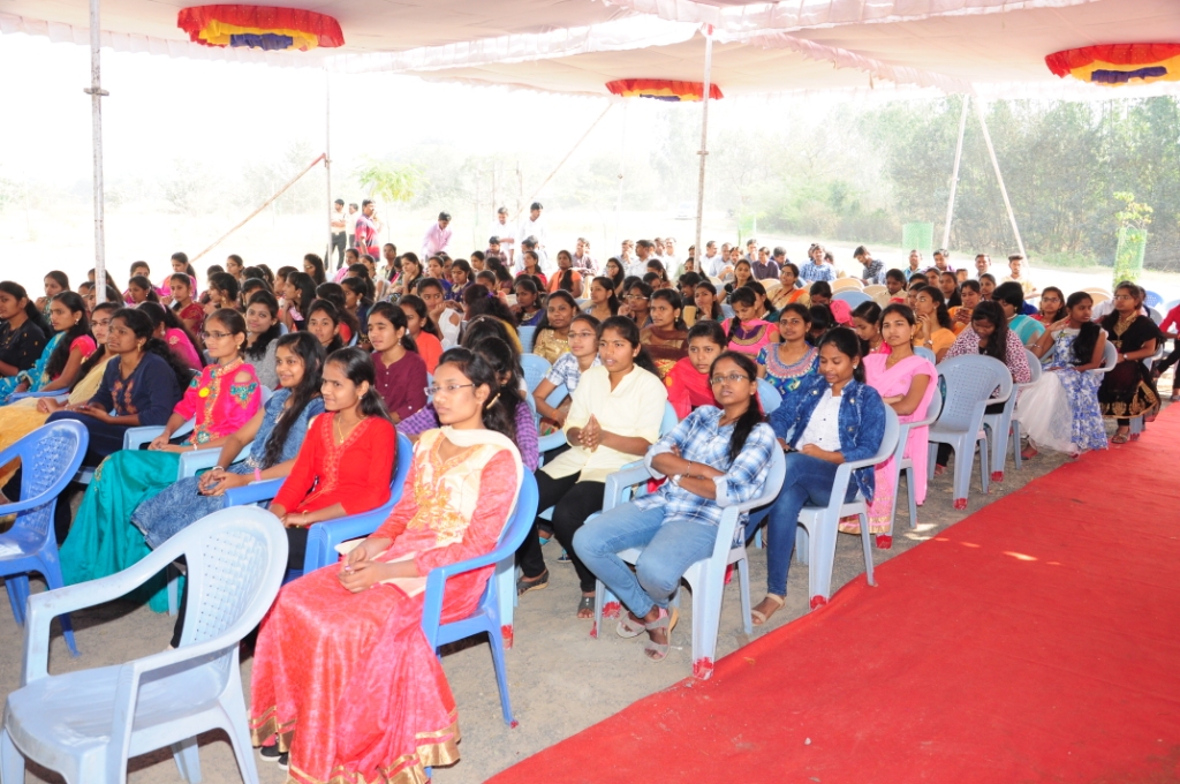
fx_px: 1031
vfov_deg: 41.6
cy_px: 392
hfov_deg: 59.6
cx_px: 590
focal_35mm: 32
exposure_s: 1/125
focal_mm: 21
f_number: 5.6
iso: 400
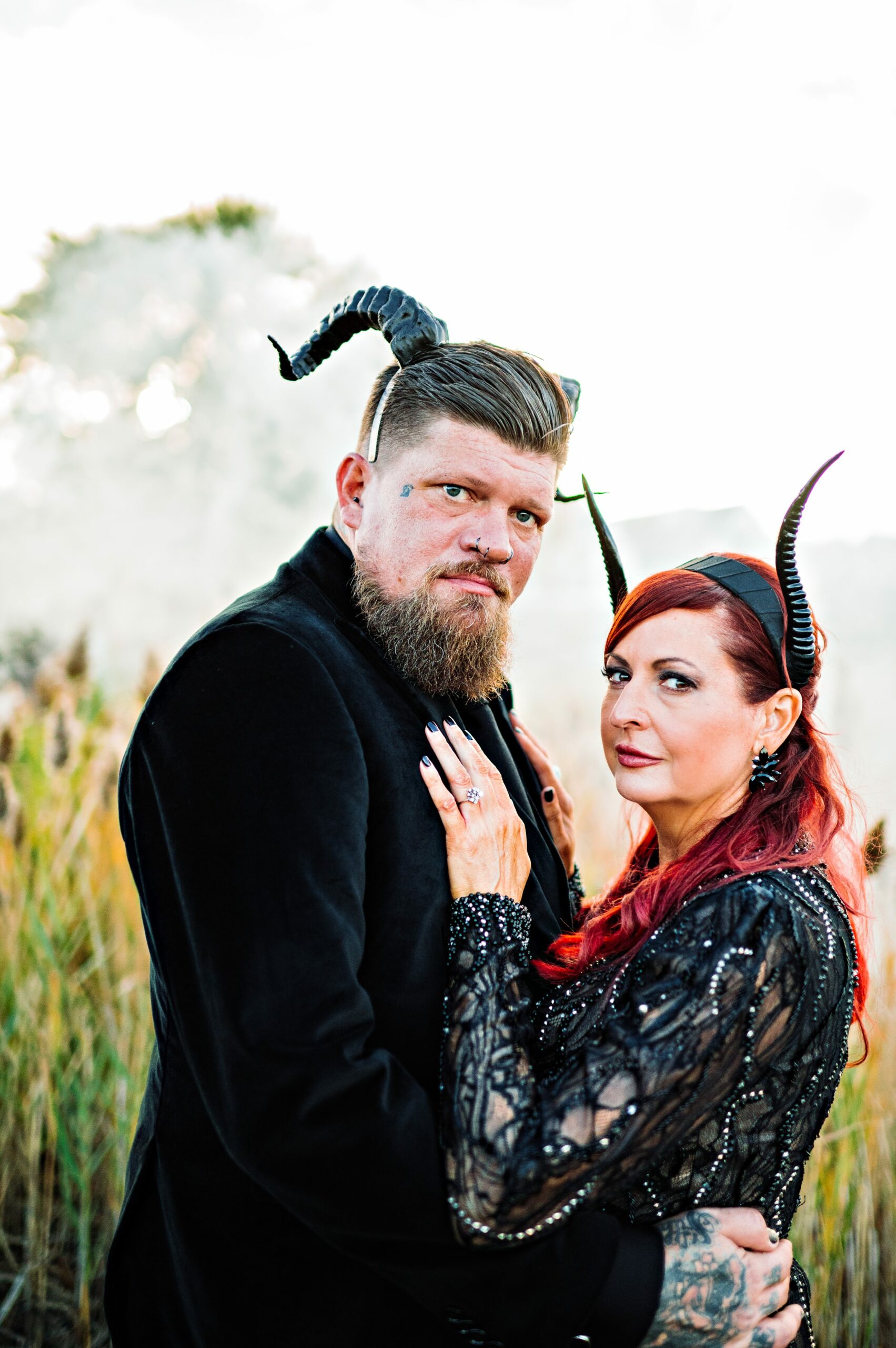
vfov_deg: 54.5
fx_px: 1309
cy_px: 674
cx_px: 448
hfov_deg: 37.8
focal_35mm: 35
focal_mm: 35
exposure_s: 1/5000
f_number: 1.8
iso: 1600
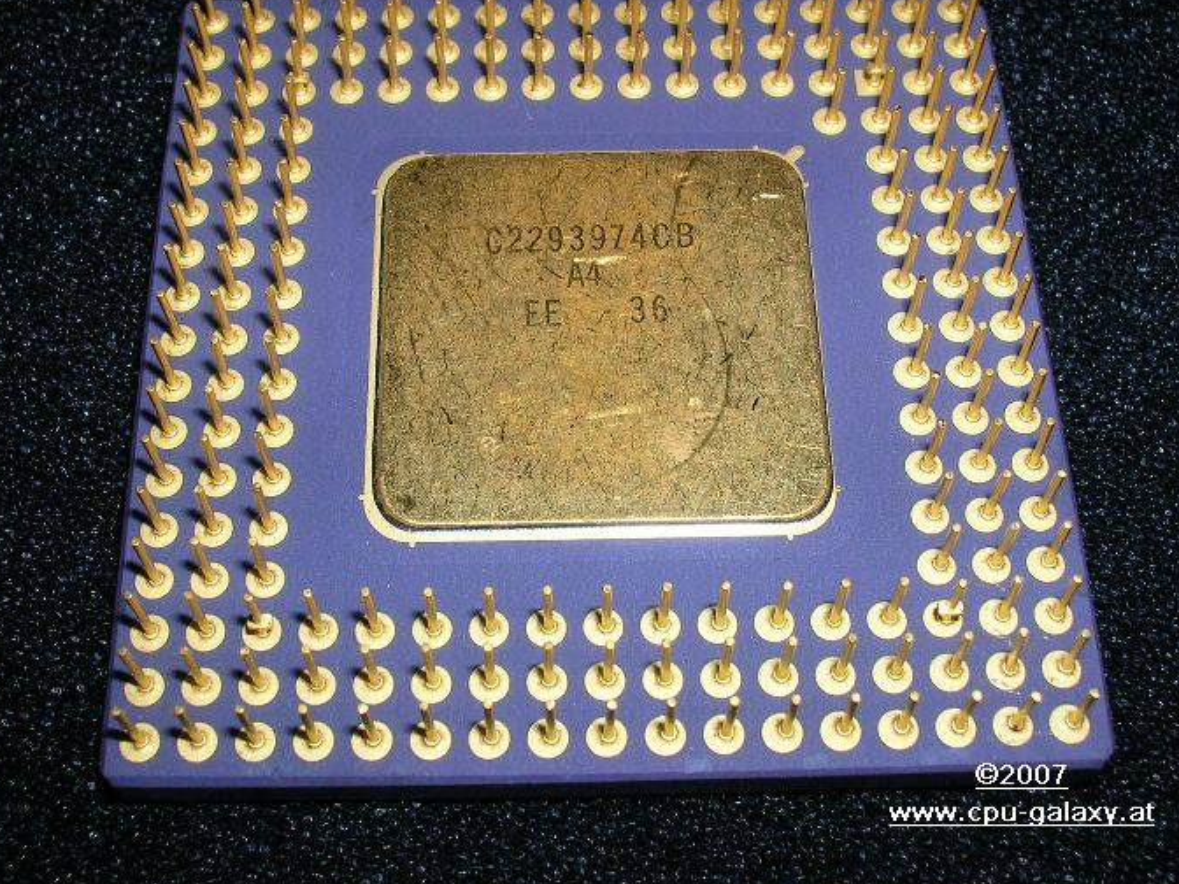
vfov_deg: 29.1
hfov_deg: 38.2
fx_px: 1703
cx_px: 567
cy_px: 389
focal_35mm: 50
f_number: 5.2
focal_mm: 7
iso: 50
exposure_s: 1/60.1
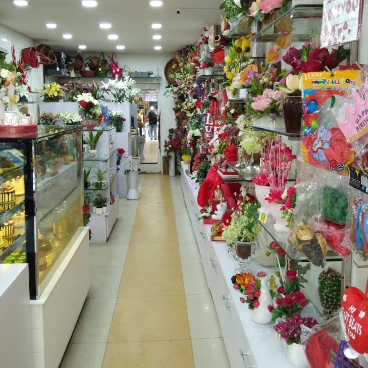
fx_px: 433
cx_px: 187
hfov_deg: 46.0
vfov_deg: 45.6
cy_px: 137
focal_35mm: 36
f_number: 2
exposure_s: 1/50
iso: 448
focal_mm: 3.55
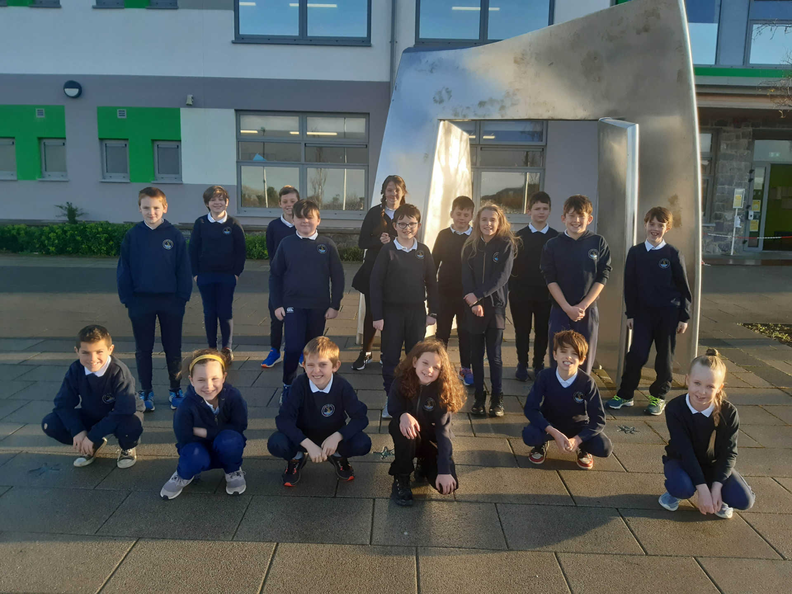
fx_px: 595
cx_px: 396
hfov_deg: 67.3
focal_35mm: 26
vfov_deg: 53.1
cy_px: 297
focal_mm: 3.92
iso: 80
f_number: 1.7
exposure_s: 1/883
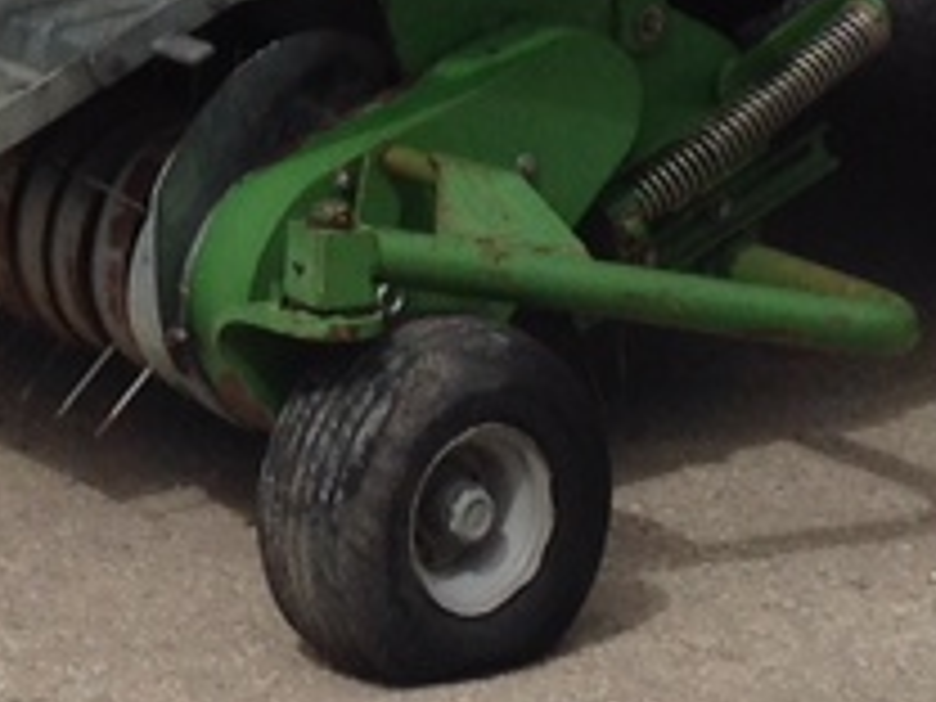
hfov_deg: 9.7
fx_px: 5489
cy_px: -716
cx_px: -40
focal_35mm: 203
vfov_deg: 7.1
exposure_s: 1/2584
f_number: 2.4
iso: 50
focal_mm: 4.12
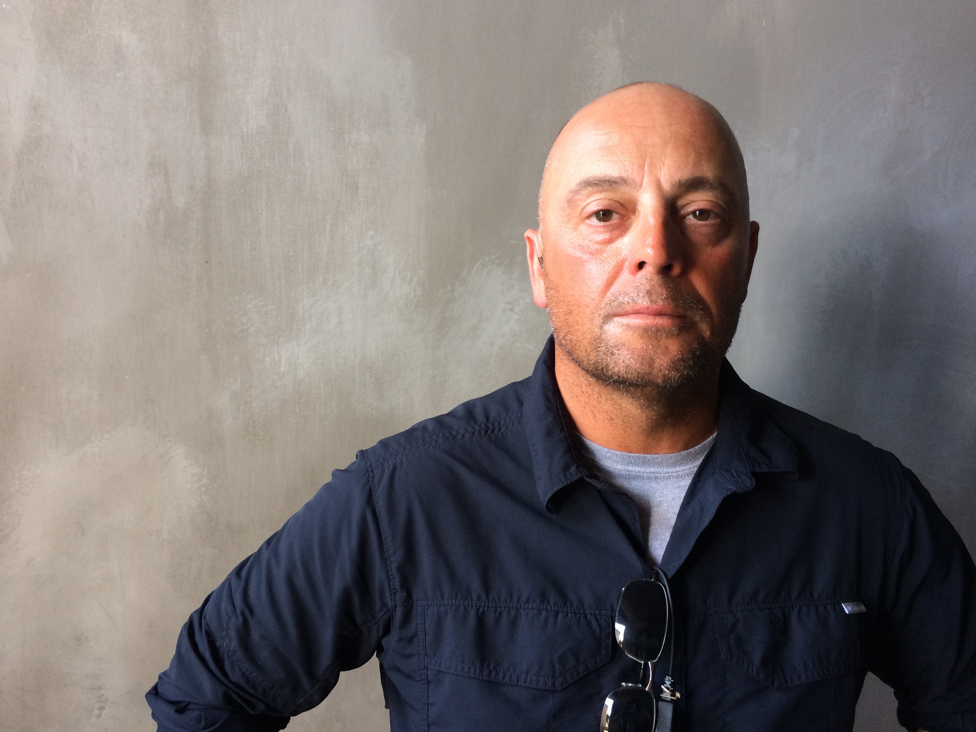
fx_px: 846
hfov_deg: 60.0
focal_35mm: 30
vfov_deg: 46.8
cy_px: 366
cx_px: 488
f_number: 2.2
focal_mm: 4.12
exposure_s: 1/40
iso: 40
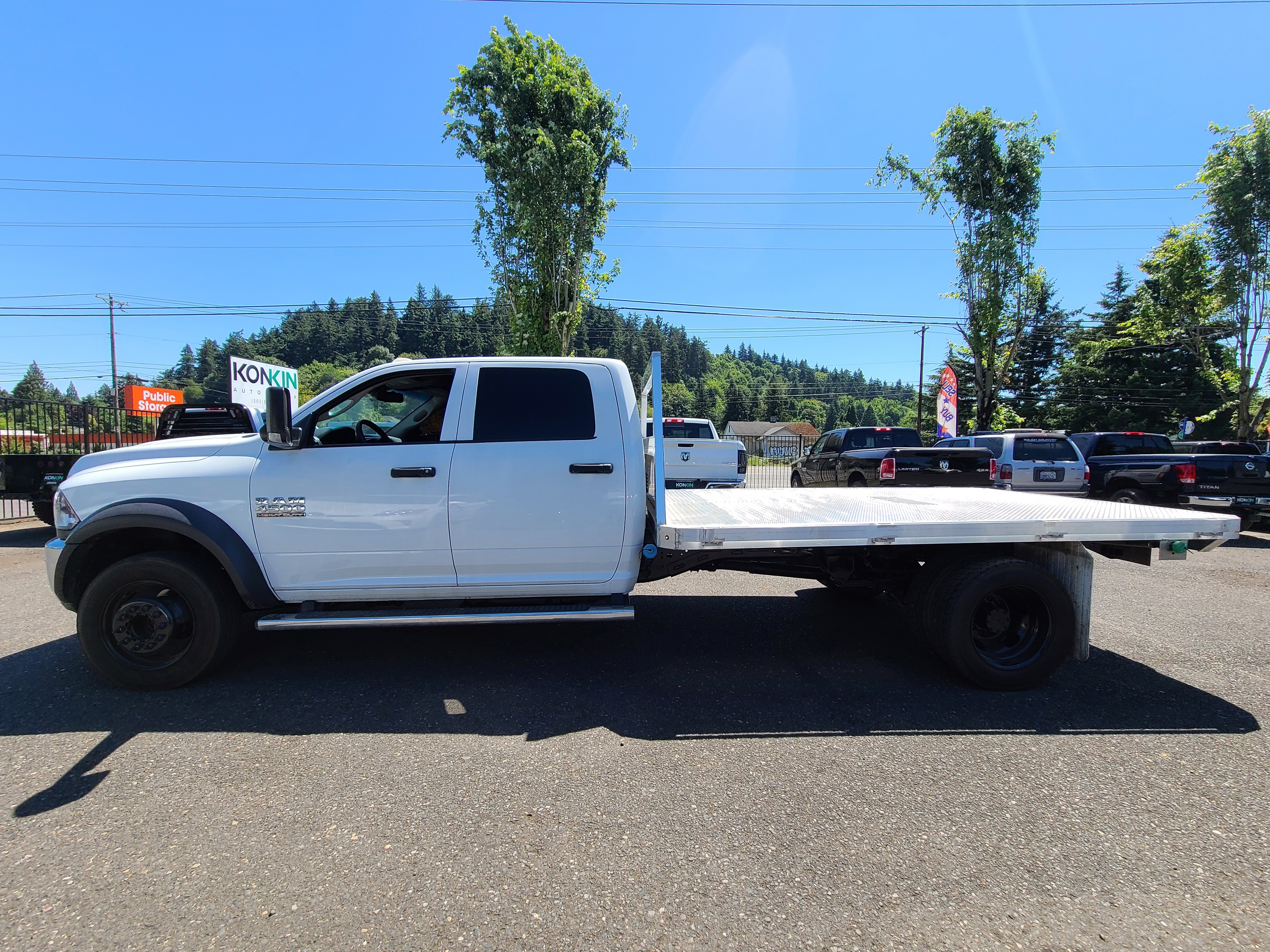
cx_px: 635
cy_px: 476
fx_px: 477
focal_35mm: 13
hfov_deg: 106.2
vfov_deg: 89.9
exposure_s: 1/1035
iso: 50
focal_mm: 2.2
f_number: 2.2
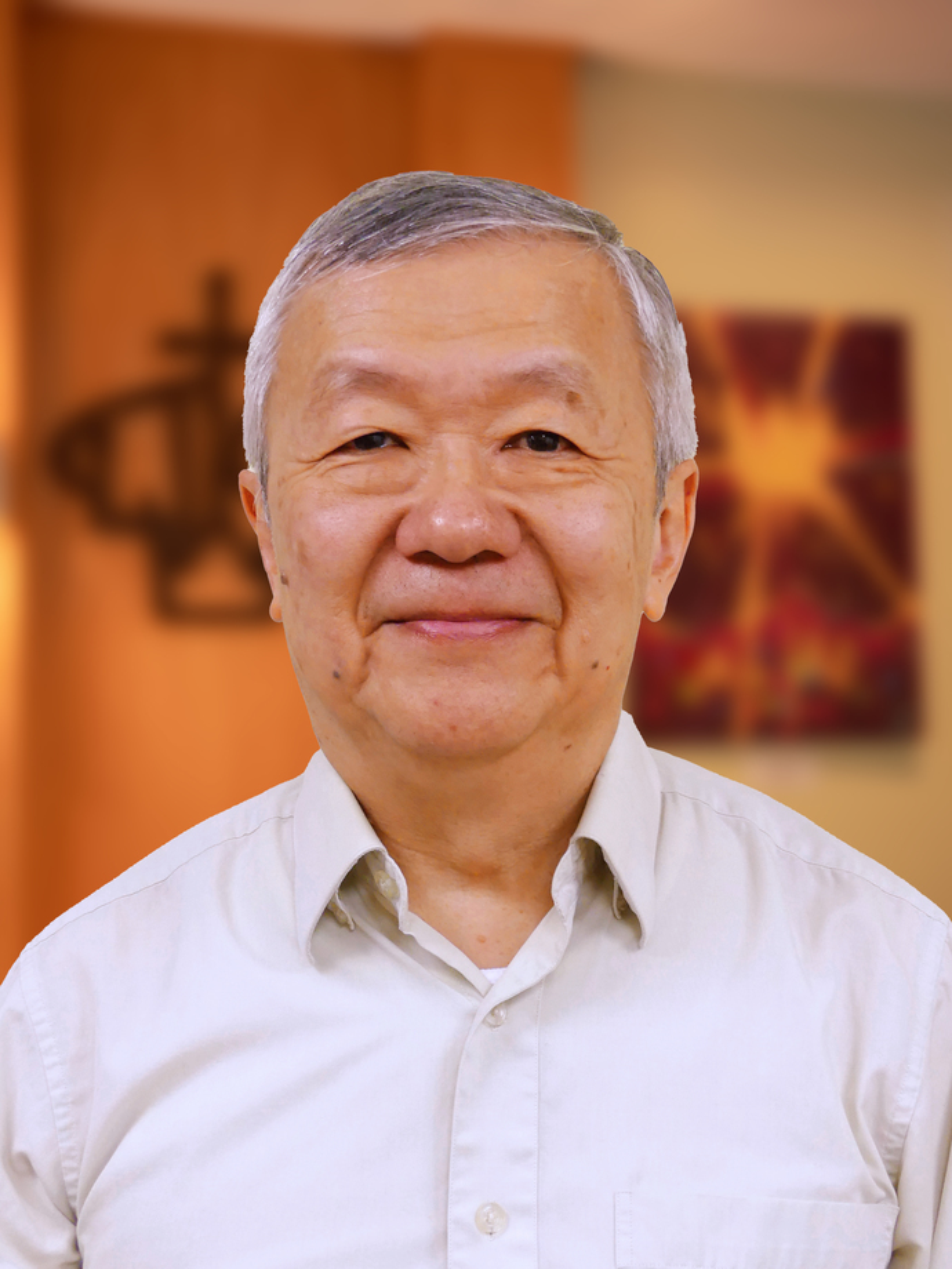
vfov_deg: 26.3
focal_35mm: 74
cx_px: 476
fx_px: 2714
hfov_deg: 19.9
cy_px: 634
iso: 200
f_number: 2.8
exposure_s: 1/50
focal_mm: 36
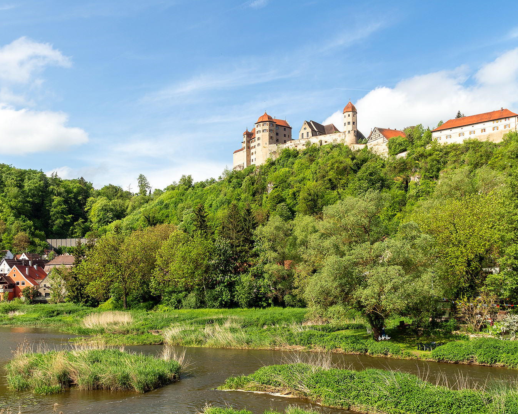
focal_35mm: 34
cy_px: 206
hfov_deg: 52.8
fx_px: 521
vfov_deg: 43.4
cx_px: 266
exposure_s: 1/200
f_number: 8
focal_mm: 20
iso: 100
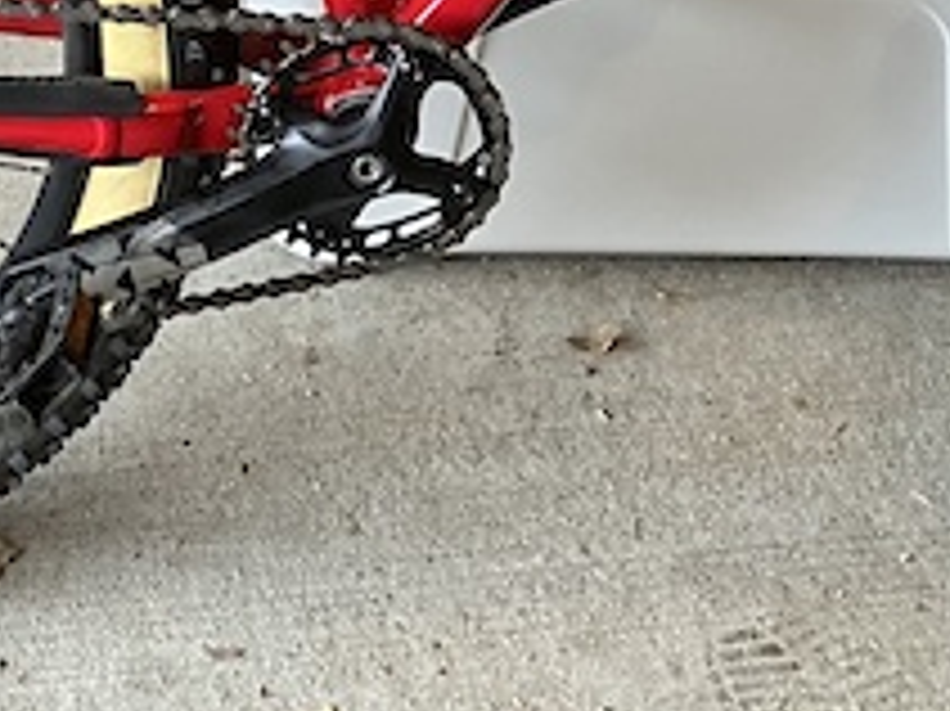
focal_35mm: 106
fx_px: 2907
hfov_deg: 18.6
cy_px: -58
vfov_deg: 13.7
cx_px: 531
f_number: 1.8
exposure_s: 1/60
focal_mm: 3.99
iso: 200
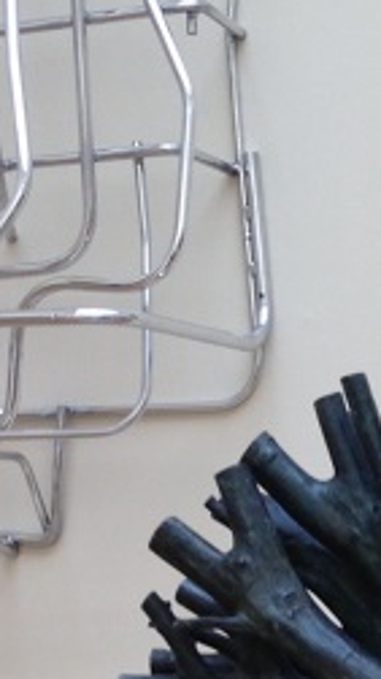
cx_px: 462
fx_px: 2571
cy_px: 868
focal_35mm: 143
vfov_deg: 14.4
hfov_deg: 8.4
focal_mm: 4.13
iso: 50
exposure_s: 1/120
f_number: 2.4
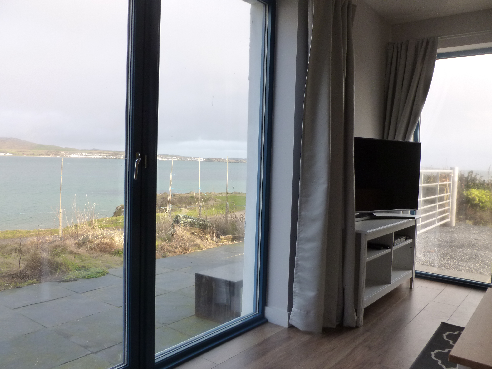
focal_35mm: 28
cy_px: 184
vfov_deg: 49.7
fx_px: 398
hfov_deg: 63.4
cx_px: 246
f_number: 3.3
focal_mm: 5
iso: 160
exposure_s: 1/60
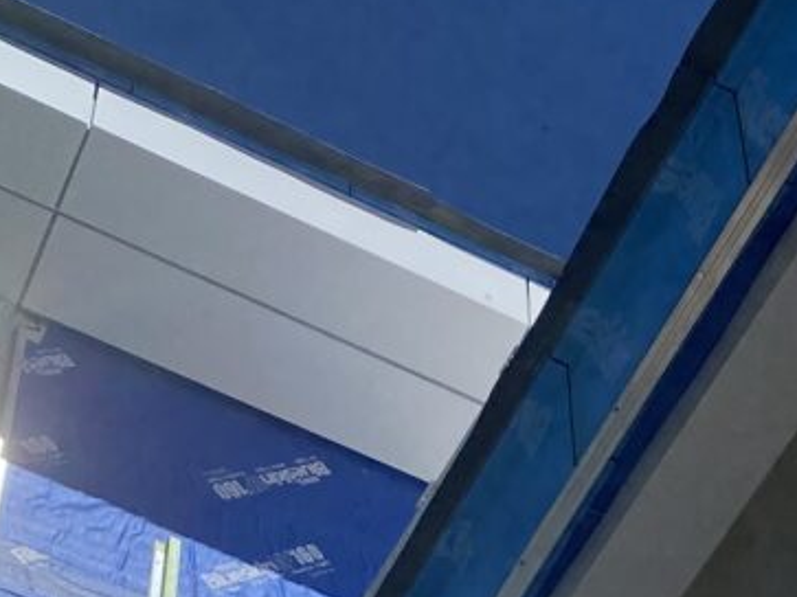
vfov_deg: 12.3
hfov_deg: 17.9
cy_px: 1095
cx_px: 485
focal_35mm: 110
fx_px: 2532
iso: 32
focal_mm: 4.25
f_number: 1.8
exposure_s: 1/7194
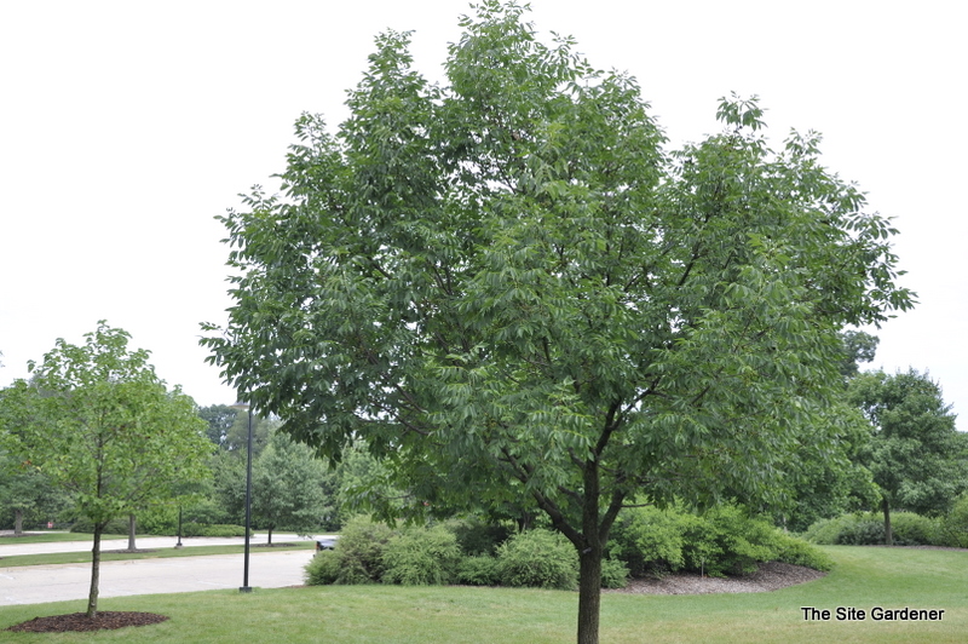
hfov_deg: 57.3
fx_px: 887
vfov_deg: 39.9
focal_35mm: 33
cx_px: 484
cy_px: 322
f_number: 7.1
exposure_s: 1/200
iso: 200
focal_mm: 22
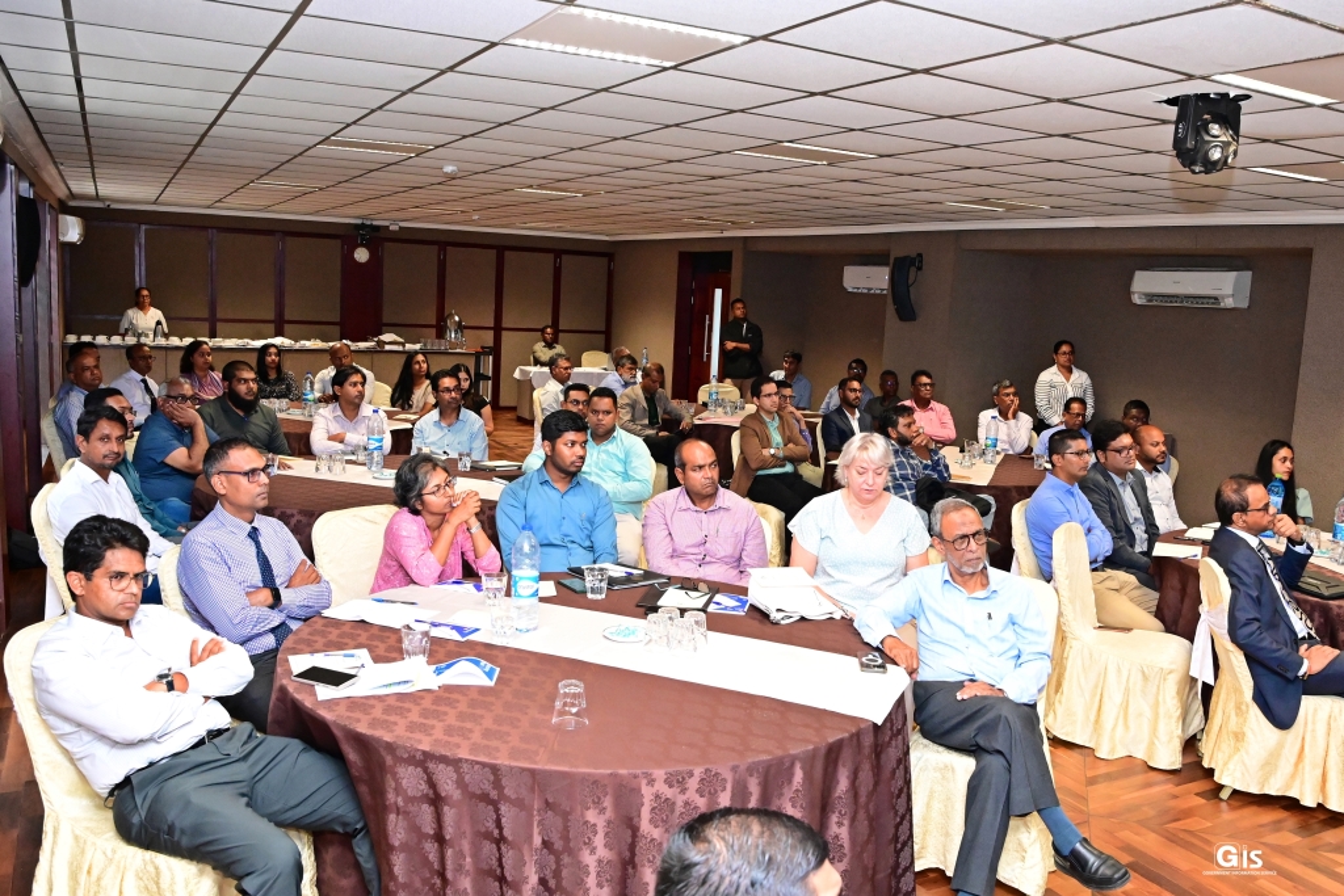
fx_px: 1680
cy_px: 448
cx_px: 672
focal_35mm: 45
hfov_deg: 43.6
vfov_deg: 29.9
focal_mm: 45
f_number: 7.1
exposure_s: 1/160
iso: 8000
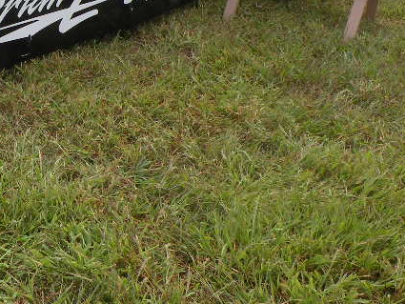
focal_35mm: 65
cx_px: -44
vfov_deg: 22.2
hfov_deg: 27.2
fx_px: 761
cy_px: 45
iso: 64
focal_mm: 4.7
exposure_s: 1/141
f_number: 5
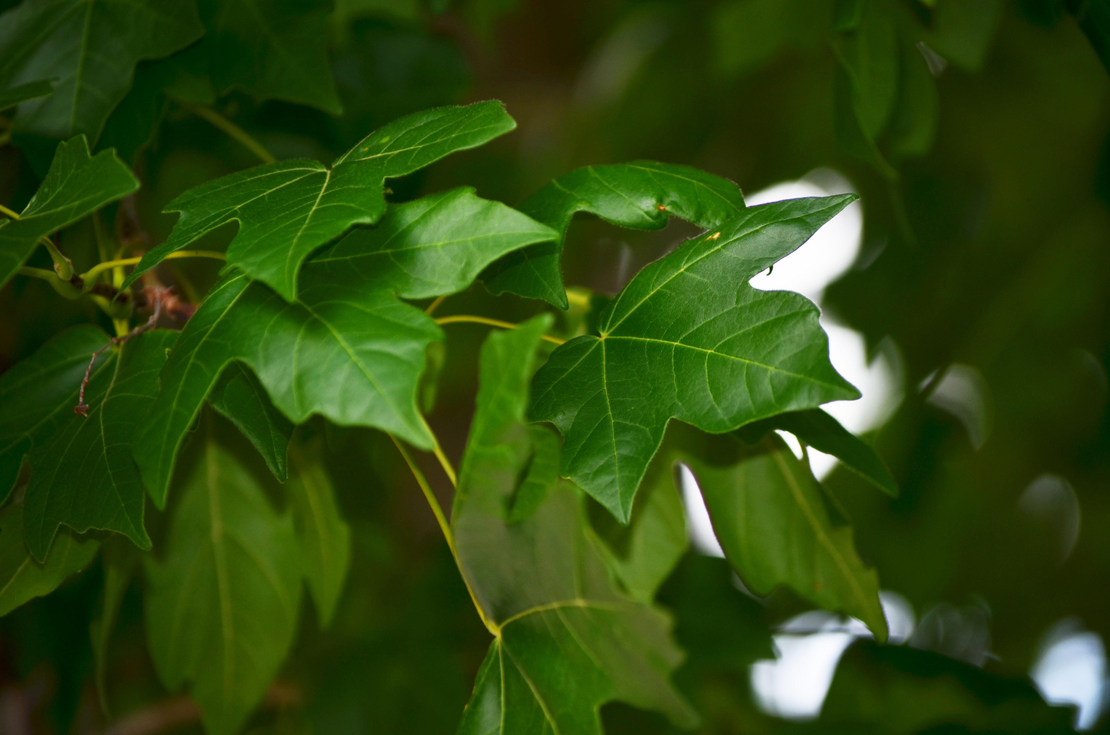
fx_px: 6231
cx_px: 555
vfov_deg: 6.8
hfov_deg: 10.2
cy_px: 368
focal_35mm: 202
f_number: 5
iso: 100
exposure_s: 1/200
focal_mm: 135
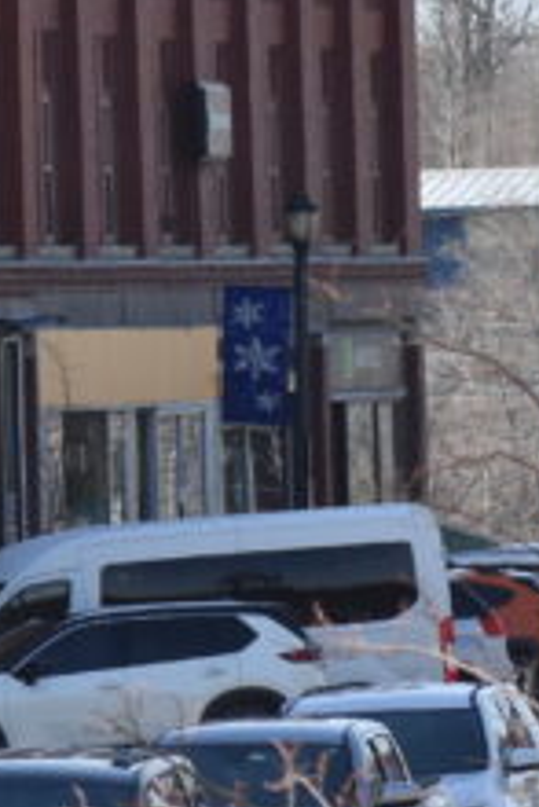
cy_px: 534
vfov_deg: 2.8
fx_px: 16420
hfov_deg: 1.9
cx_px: -704
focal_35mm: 732
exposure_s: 1/1000
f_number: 8
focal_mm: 105
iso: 500
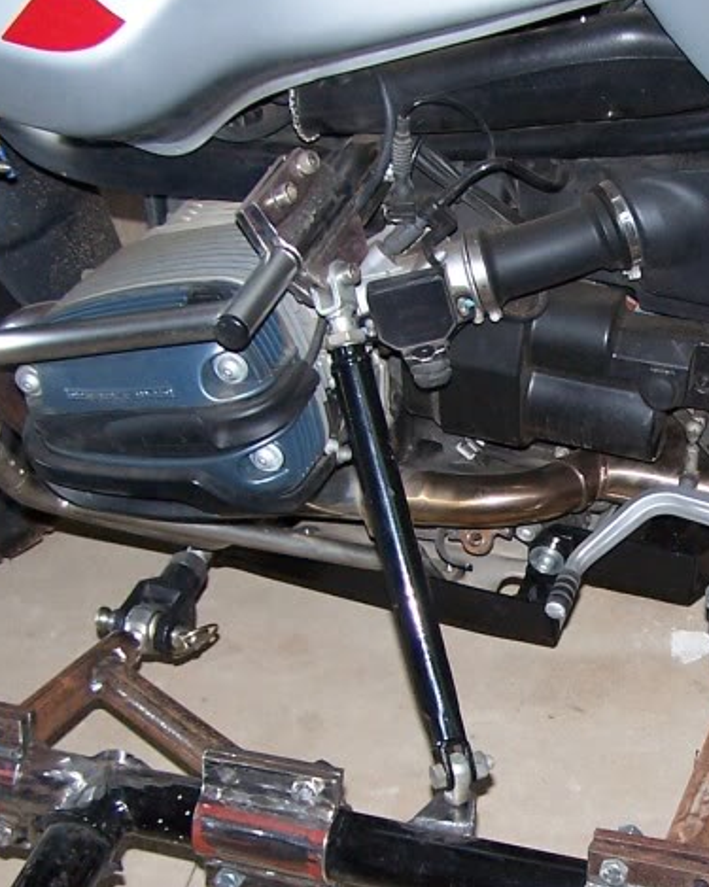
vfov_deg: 23.5
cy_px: 558
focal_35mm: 81
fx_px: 2125
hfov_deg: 18.5
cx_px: 701
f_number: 2.8
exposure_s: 1/60
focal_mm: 6.3
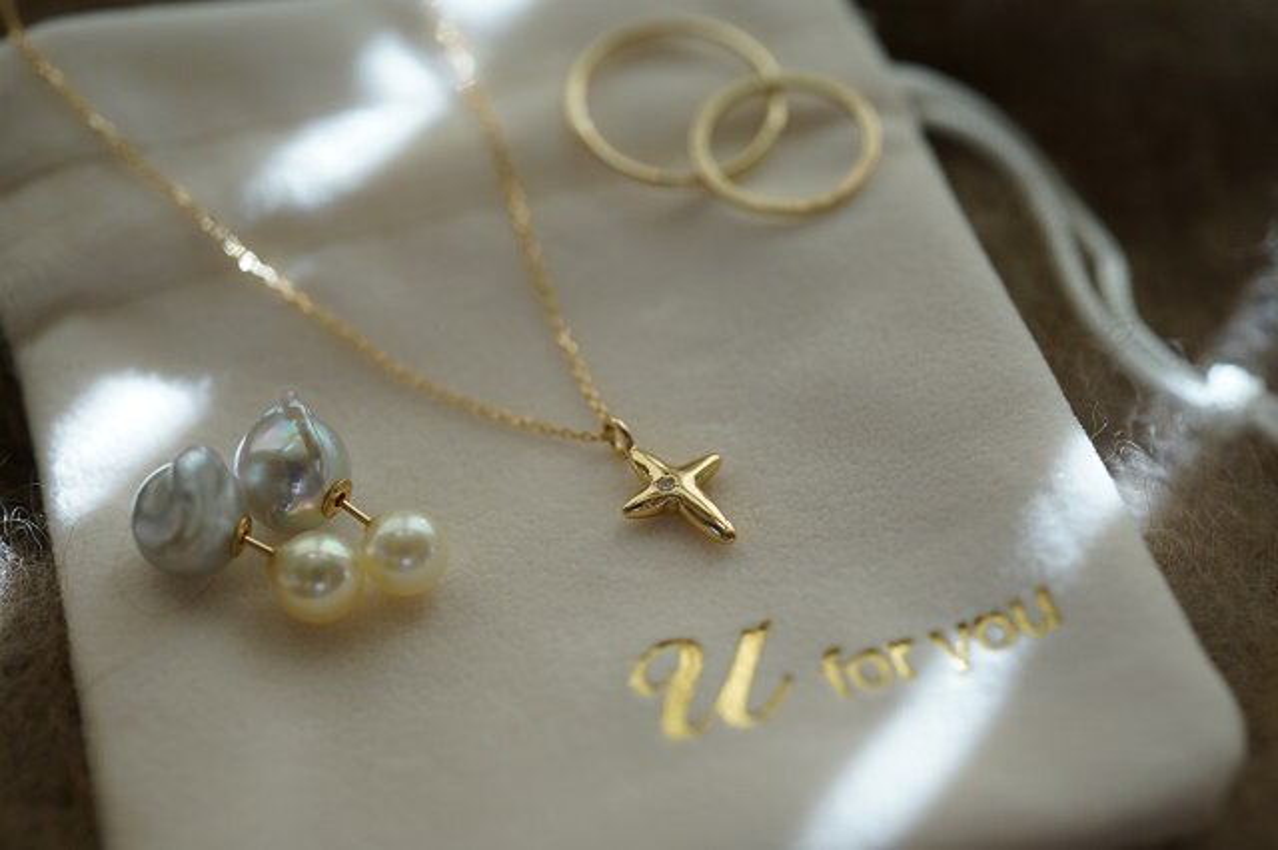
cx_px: 639
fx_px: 1774
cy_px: 425
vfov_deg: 27.0
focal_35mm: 50
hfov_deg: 39.6
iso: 160
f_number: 4
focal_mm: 50
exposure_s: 1/160
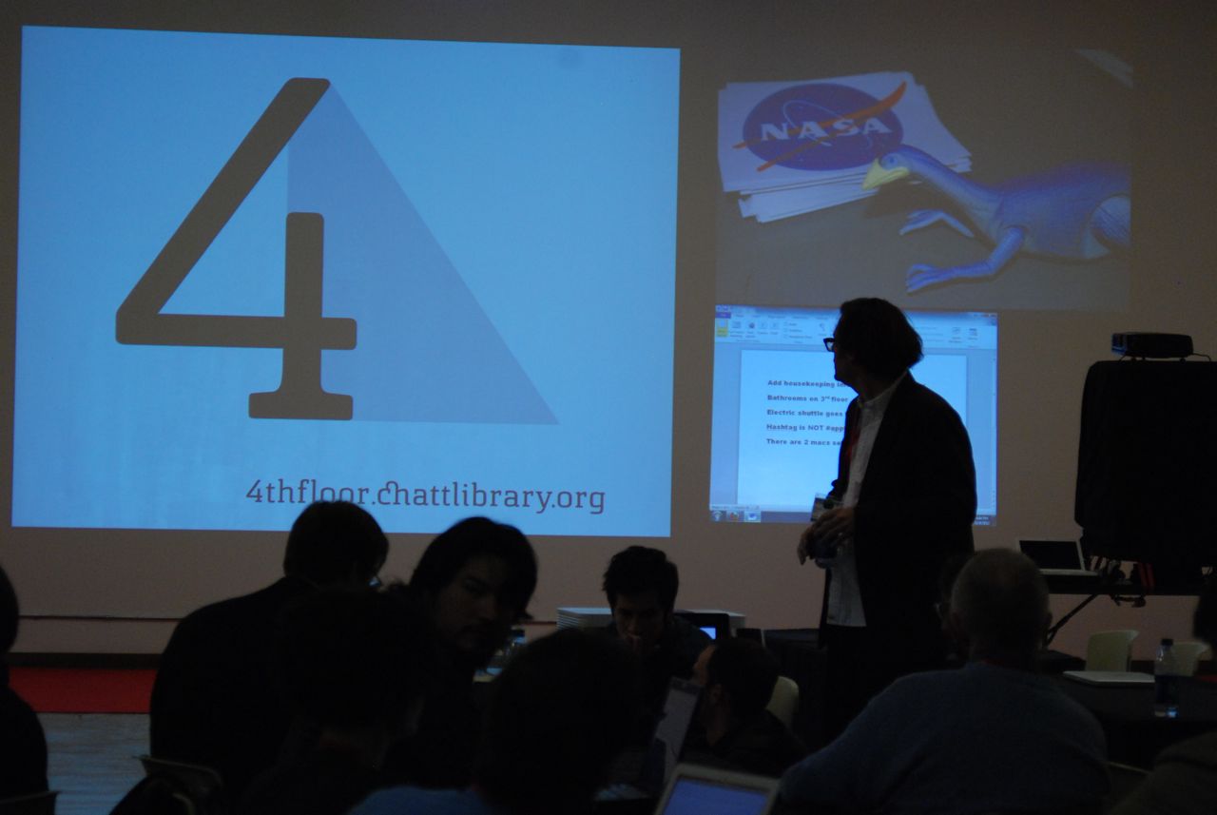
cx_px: 608
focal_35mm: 120
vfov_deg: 11.5
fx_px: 4062
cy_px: 408
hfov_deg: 17.0
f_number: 5.6
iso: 800
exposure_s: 1/125
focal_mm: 80
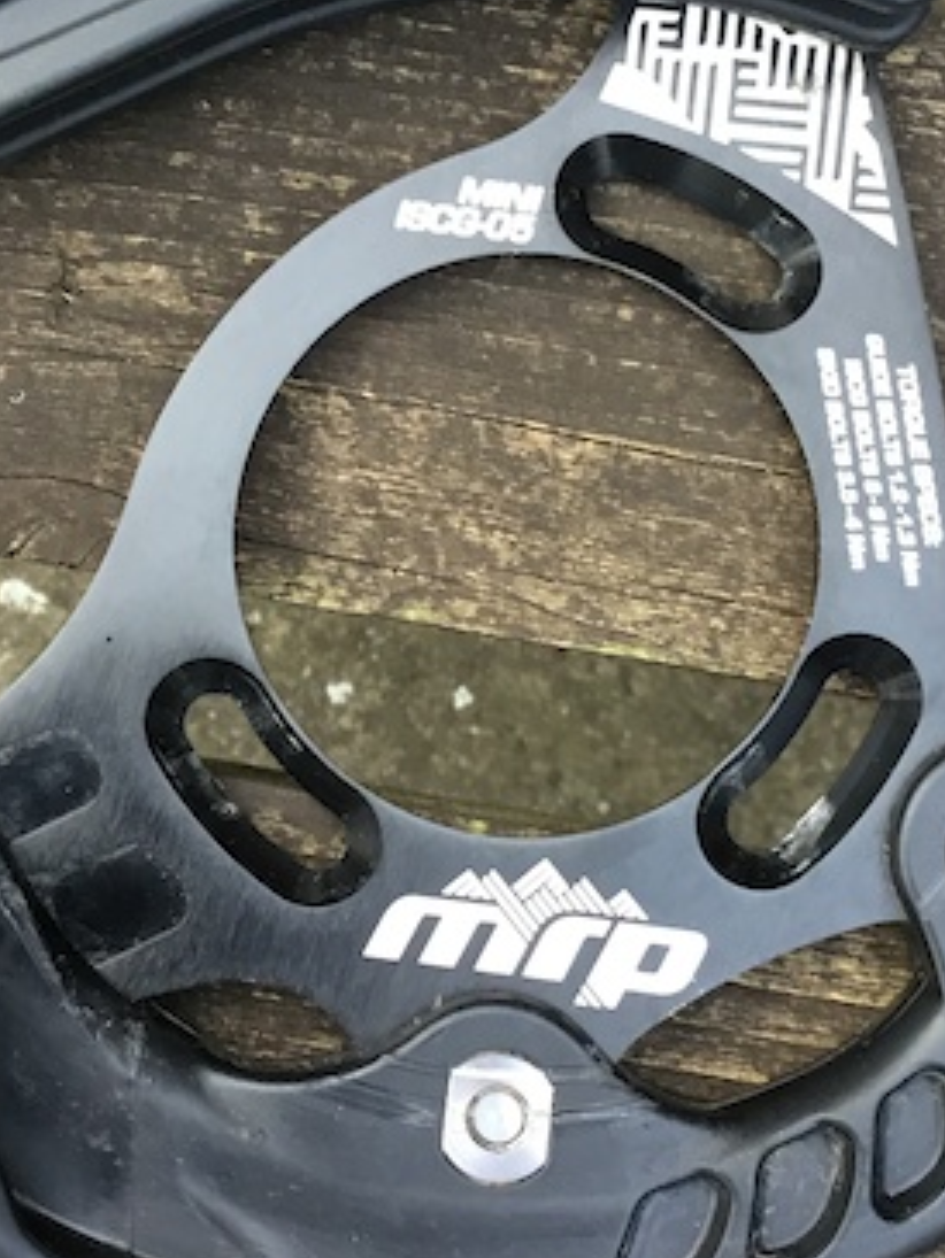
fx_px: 2474
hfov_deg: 21.6
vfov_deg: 28.5
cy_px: 503
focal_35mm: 68
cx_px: 441
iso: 64
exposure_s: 1/33
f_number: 2.4
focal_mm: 3.3
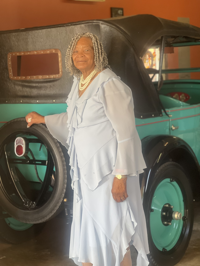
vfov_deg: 25.3
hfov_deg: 19.1
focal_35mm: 77
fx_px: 593
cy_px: 133
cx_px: 100
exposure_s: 1/60
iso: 125
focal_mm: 9
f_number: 2.8
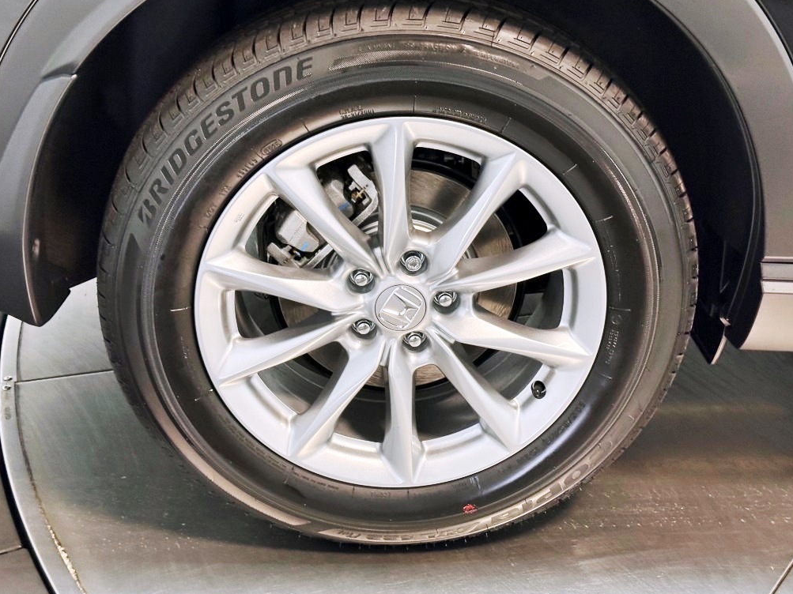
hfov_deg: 38.9
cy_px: 295
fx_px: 1122
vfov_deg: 29.7
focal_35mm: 49
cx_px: 390
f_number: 1.78
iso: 400
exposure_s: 1/30
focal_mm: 6.86
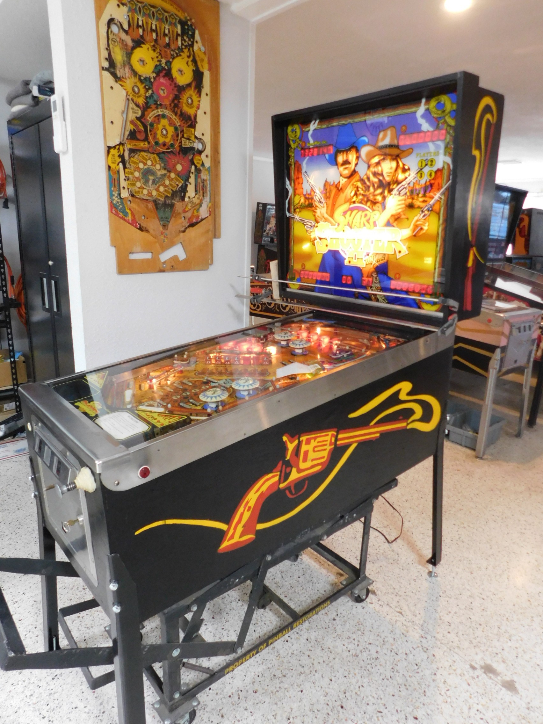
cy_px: 362
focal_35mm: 23
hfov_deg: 58.9
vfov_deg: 73.9
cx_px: 272
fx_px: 481
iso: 400
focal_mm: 4
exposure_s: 1/20
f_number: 3
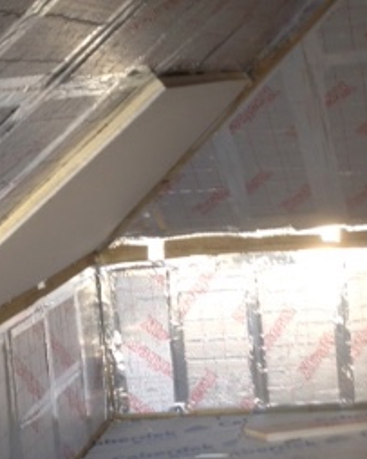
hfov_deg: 17.7
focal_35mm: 86
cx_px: 278
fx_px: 1168
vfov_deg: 22.2
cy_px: 202
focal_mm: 4.28
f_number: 2.4
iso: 50
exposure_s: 1/20
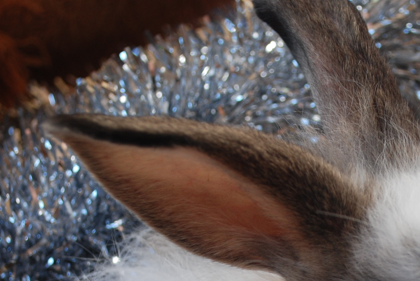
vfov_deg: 11.7
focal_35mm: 116
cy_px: 302
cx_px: 313
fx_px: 1355
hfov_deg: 17.5
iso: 200
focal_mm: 32
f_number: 5
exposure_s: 1/40
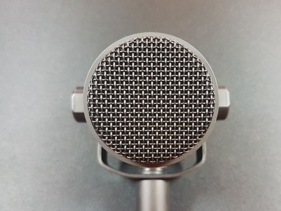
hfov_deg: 56.5
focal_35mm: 32
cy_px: 120
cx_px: 162
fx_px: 260
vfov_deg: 44.1
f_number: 1.7
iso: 200
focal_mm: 4.2
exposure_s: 1/10
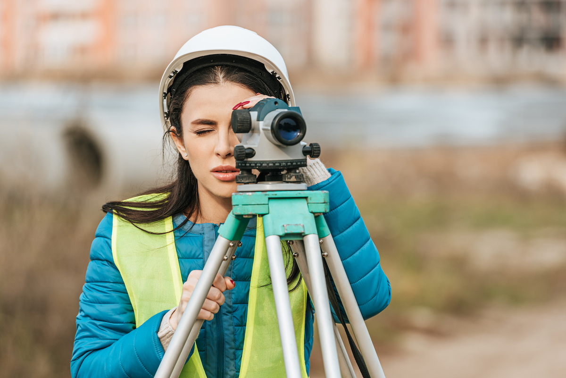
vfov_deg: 6.9
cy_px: 189
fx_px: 3145
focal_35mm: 200
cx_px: 283
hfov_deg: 10.3
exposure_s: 1/400
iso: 125
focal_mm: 200
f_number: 4.5
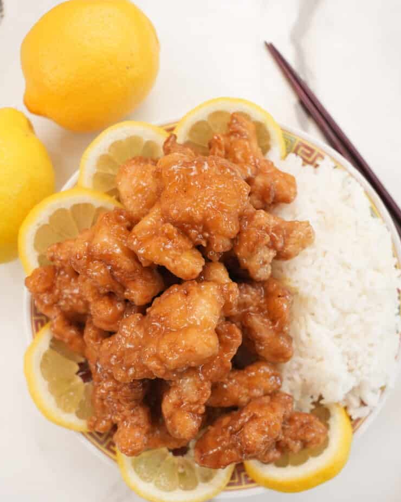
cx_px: 204
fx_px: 416
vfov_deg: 61.8
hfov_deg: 51.5
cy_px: 294
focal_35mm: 28
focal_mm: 24
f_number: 5
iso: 1250
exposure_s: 1/125
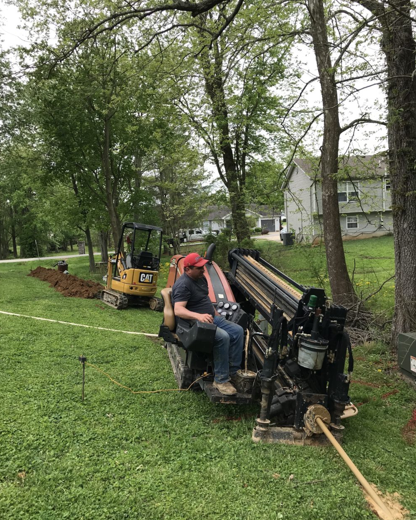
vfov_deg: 58.8
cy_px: 265
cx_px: 202
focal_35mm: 30
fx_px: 462
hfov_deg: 48.5
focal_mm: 3.99
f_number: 1.8
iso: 20
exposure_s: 1/725
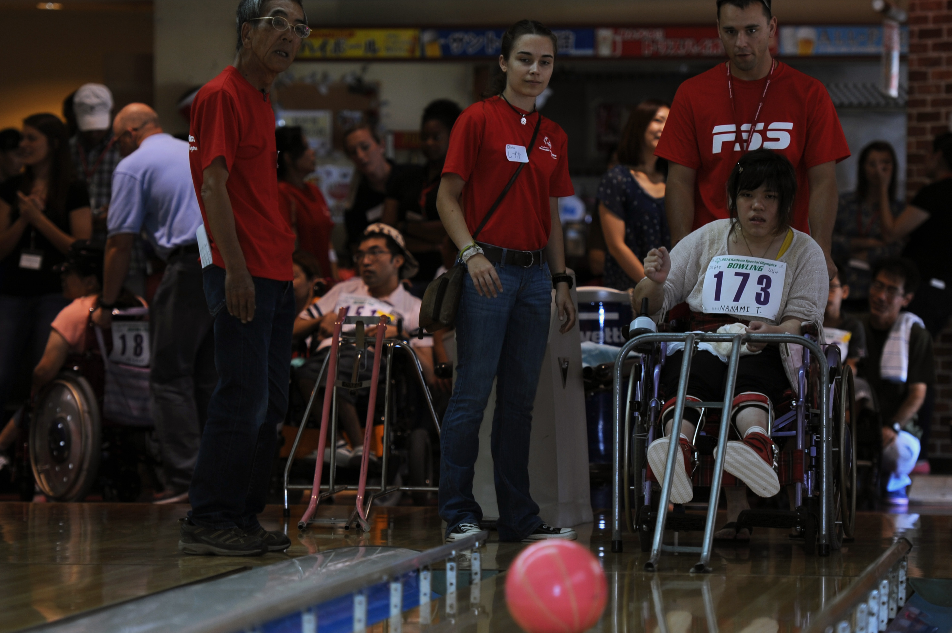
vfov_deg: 8.3
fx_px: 4387
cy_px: 329
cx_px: 440
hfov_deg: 12.4
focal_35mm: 166
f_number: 2.8
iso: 250
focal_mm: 145
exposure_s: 1/60
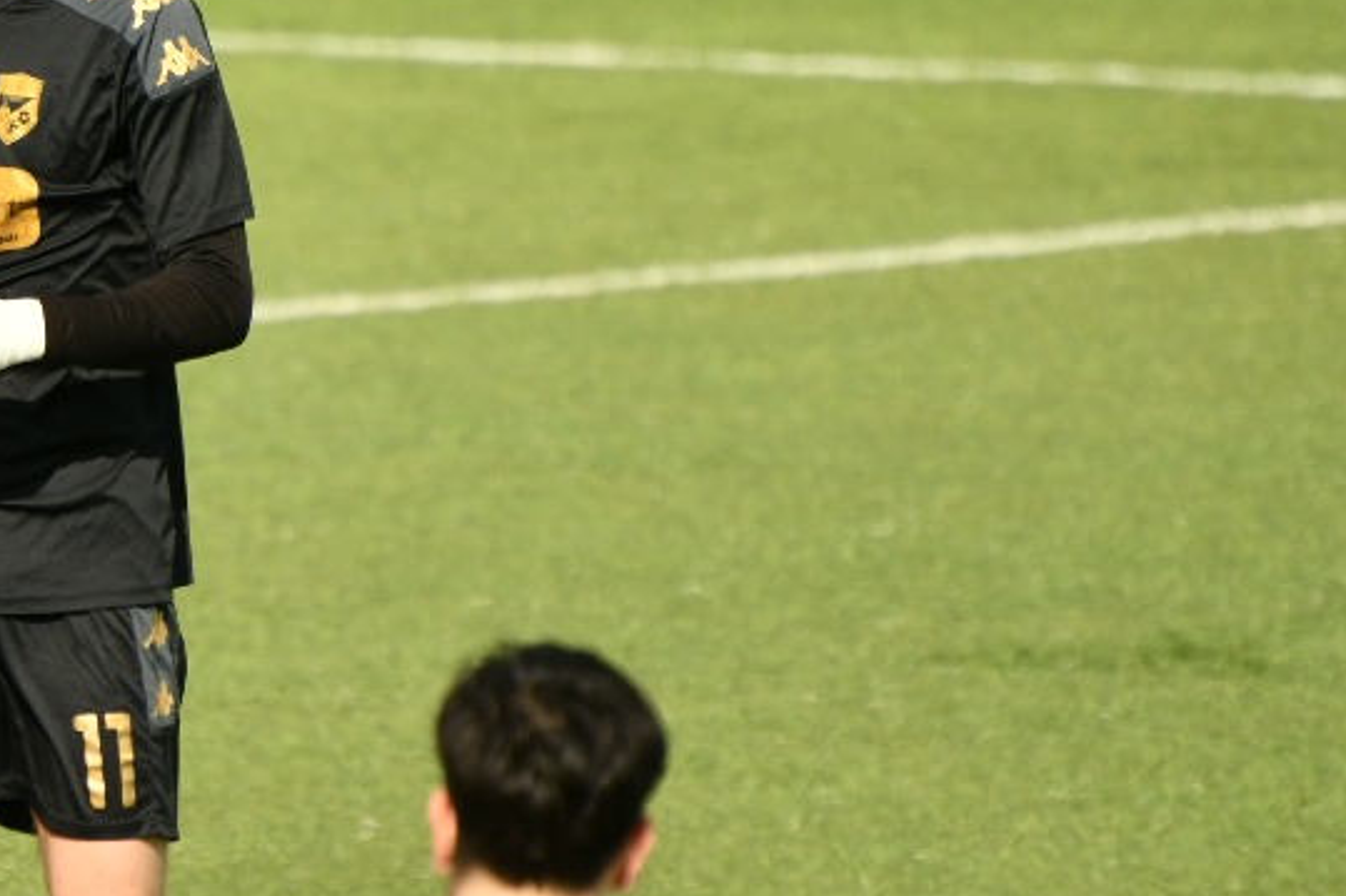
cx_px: -504
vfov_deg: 1.1
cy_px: 474
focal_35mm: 1202
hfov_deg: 1.7
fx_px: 44925
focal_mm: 400
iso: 320
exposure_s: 1/2000
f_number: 6.3
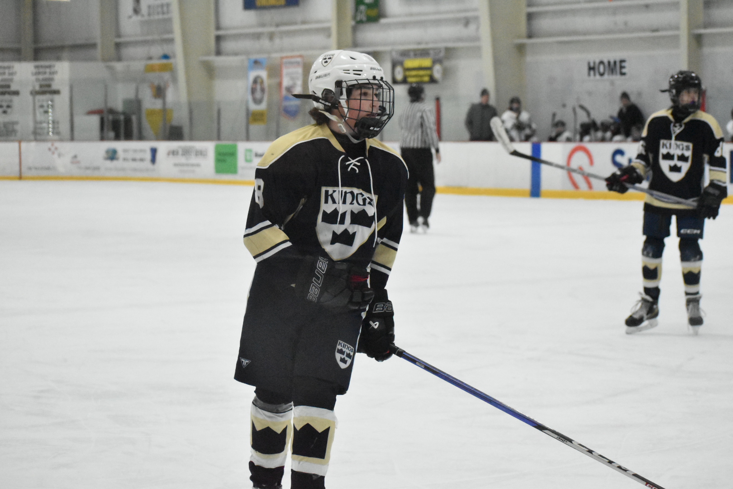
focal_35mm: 105
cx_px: 366
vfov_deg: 13.0
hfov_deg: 19.5
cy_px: 244
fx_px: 2138
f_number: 4.5
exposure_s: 1/1000
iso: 12800
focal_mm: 70
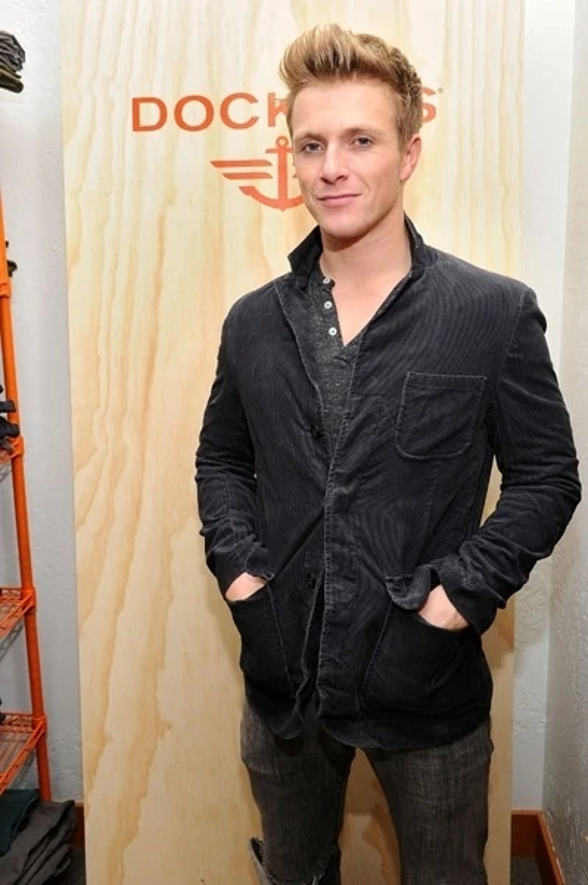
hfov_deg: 41.0
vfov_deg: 58.8
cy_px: 442
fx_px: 785
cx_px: 294
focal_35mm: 32
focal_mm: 32
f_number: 5.6
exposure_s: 1/125
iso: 800
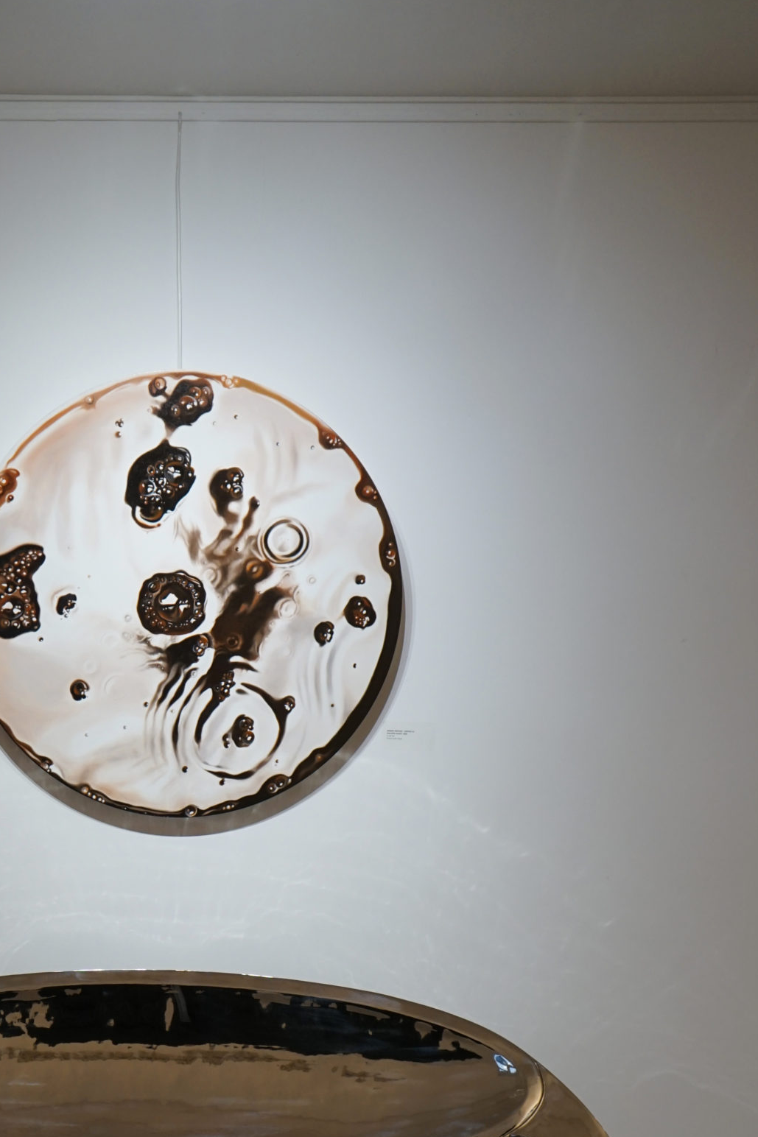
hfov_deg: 19.8
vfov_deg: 29.0
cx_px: 164
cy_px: 904
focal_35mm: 68
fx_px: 2148
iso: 640
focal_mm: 41
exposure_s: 1/160
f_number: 4.5
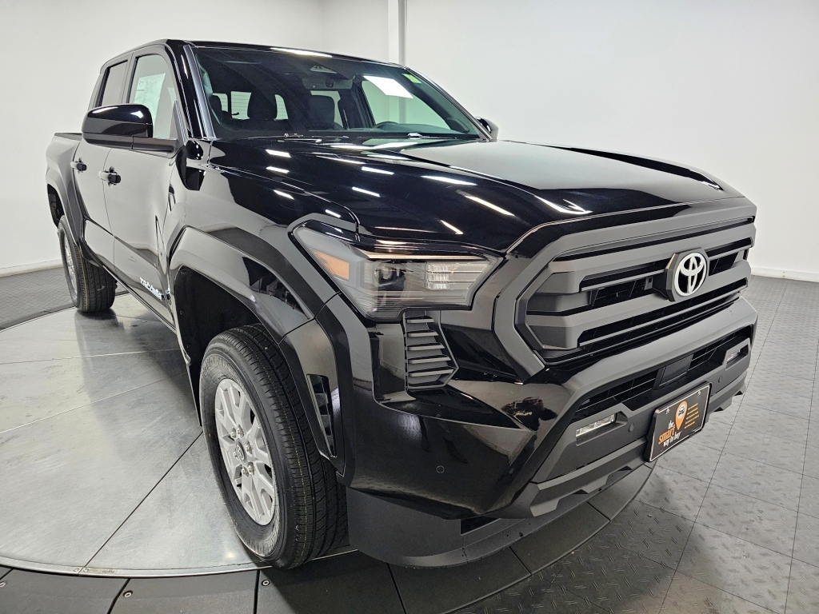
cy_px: 307
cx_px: 410
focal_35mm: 23
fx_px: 544
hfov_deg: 73.9
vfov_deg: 58.9
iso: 800
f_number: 1.7
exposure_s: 1/60
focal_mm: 6.3
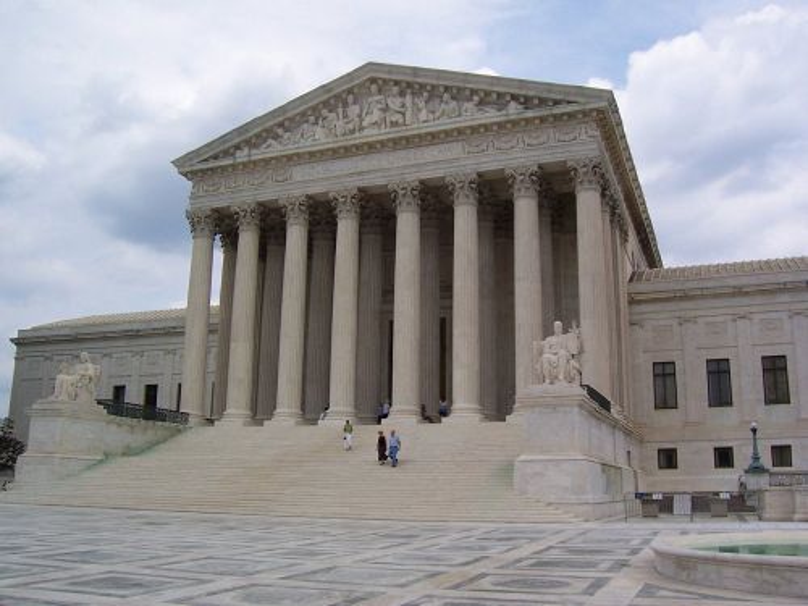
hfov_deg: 54.0
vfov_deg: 41.8
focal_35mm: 34
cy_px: 303
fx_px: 794
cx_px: 404
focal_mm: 5.6
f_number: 5.6
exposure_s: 1/750
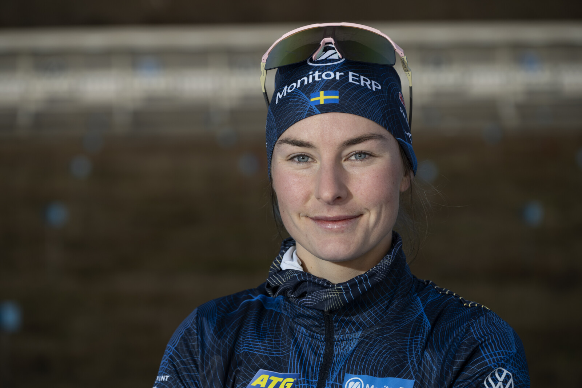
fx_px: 1698
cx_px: 291
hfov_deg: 19.5
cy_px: 194
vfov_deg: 13.0
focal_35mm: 105
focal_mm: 105
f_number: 4.5
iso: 160
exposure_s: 1/200
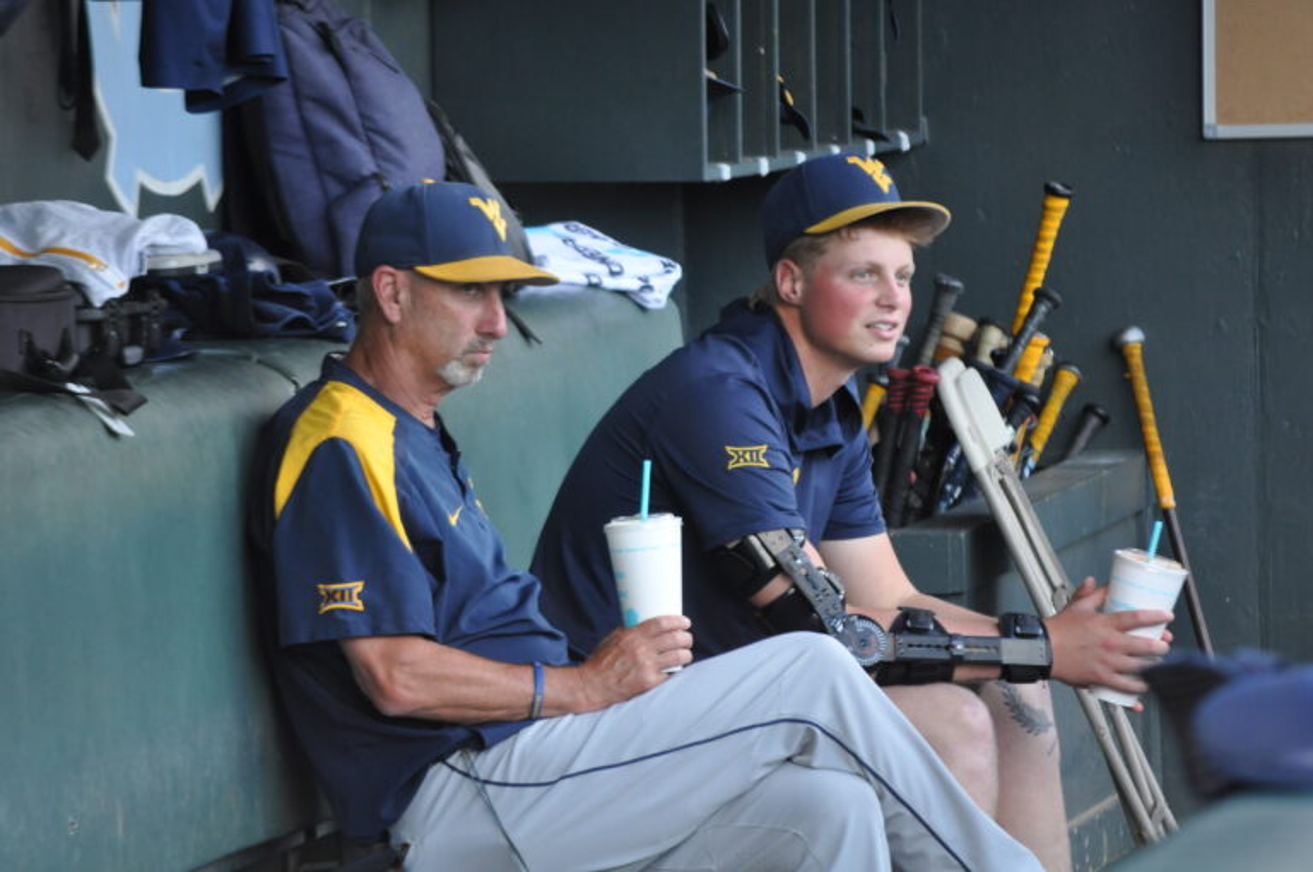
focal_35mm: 300
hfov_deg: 6.9
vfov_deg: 4.6
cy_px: 436
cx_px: 656
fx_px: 10928
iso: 800
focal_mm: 200
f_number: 5.6
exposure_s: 1/160
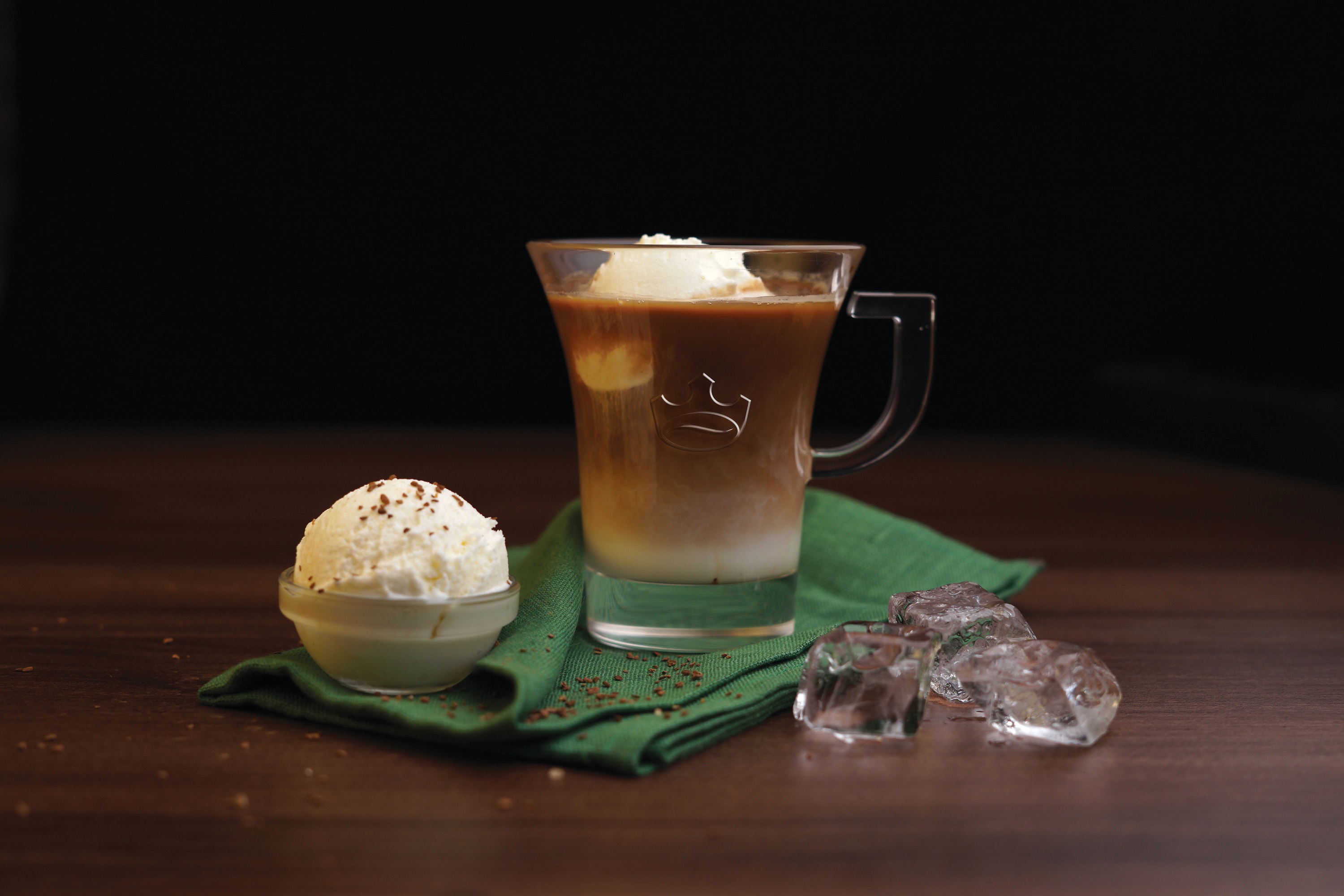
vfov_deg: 27.0
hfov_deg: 39.6
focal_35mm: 50
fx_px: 1867
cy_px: 448
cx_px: 672
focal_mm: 50
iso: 200
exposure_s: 1/200
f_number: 4
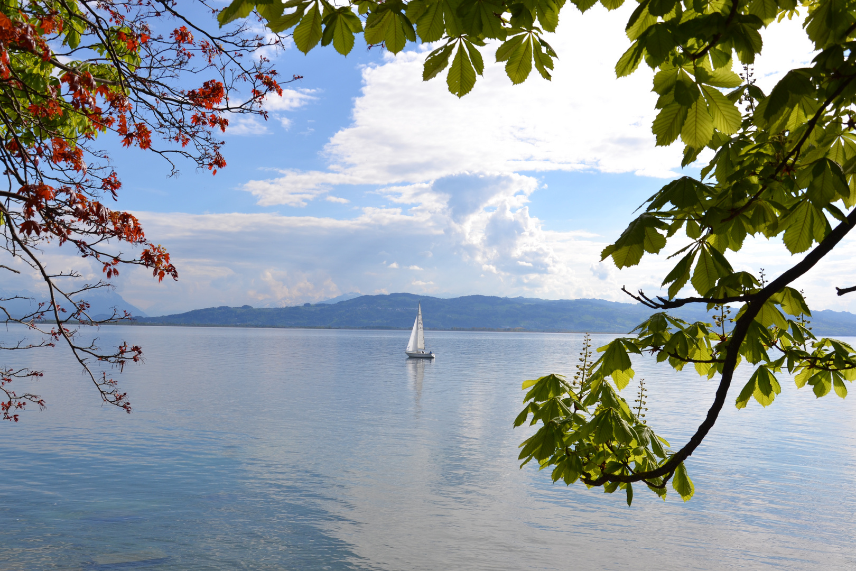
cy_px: 286
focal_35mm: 38
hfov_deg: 51.3
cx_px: 428
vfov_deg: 35.5
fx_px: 892
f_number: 9
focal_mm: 25
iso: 100
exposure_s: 1/320
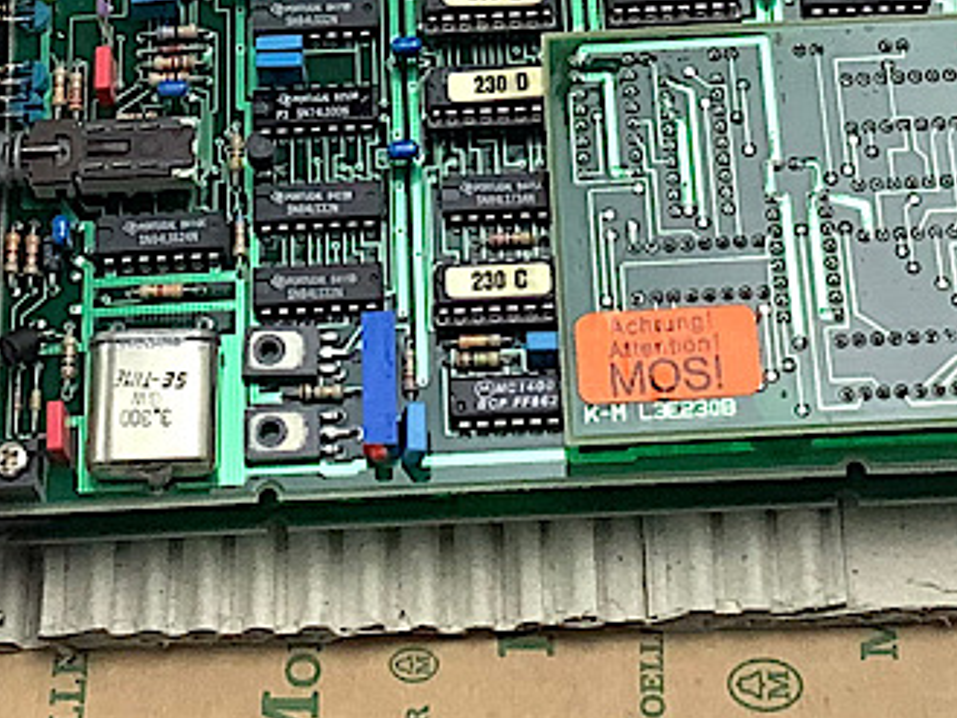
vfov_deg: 12.6
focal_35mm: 112
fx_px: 3098
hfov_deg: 17.6
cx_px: 496
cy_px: -326
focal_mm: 3.3
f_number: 2.4
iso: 50
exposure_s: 1/100
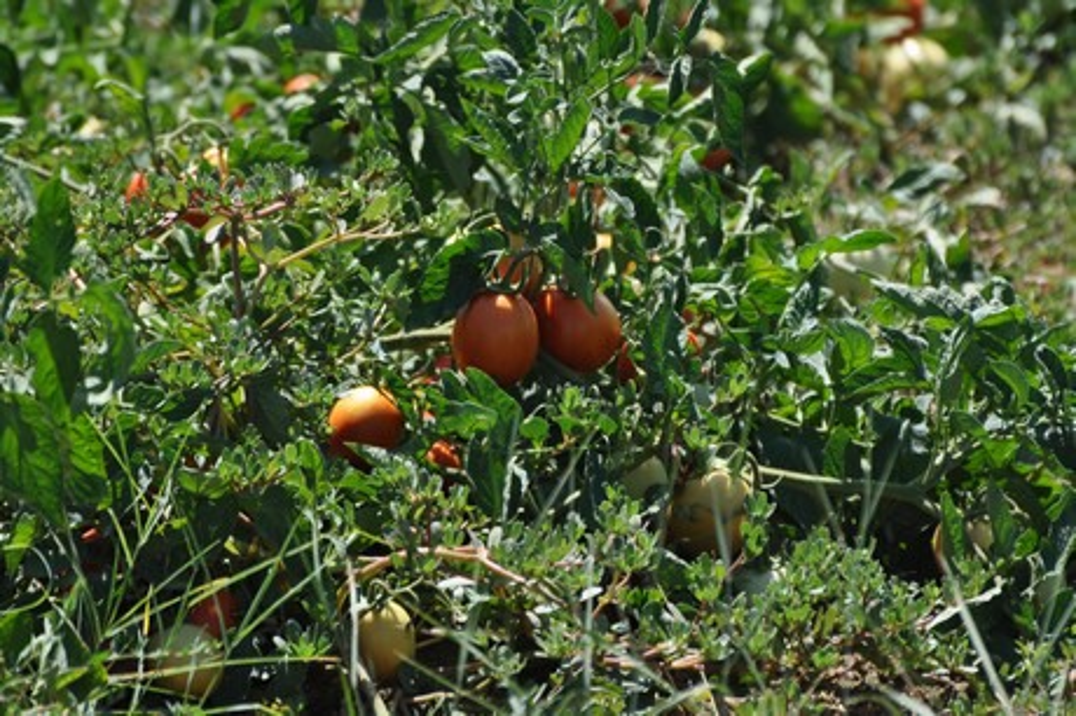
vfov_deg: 3.1
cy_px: 358
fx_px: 13440
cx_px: 538
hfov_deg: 4.6
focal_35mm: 450
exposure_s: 1/640
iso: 200
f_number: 6.3
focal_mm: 300
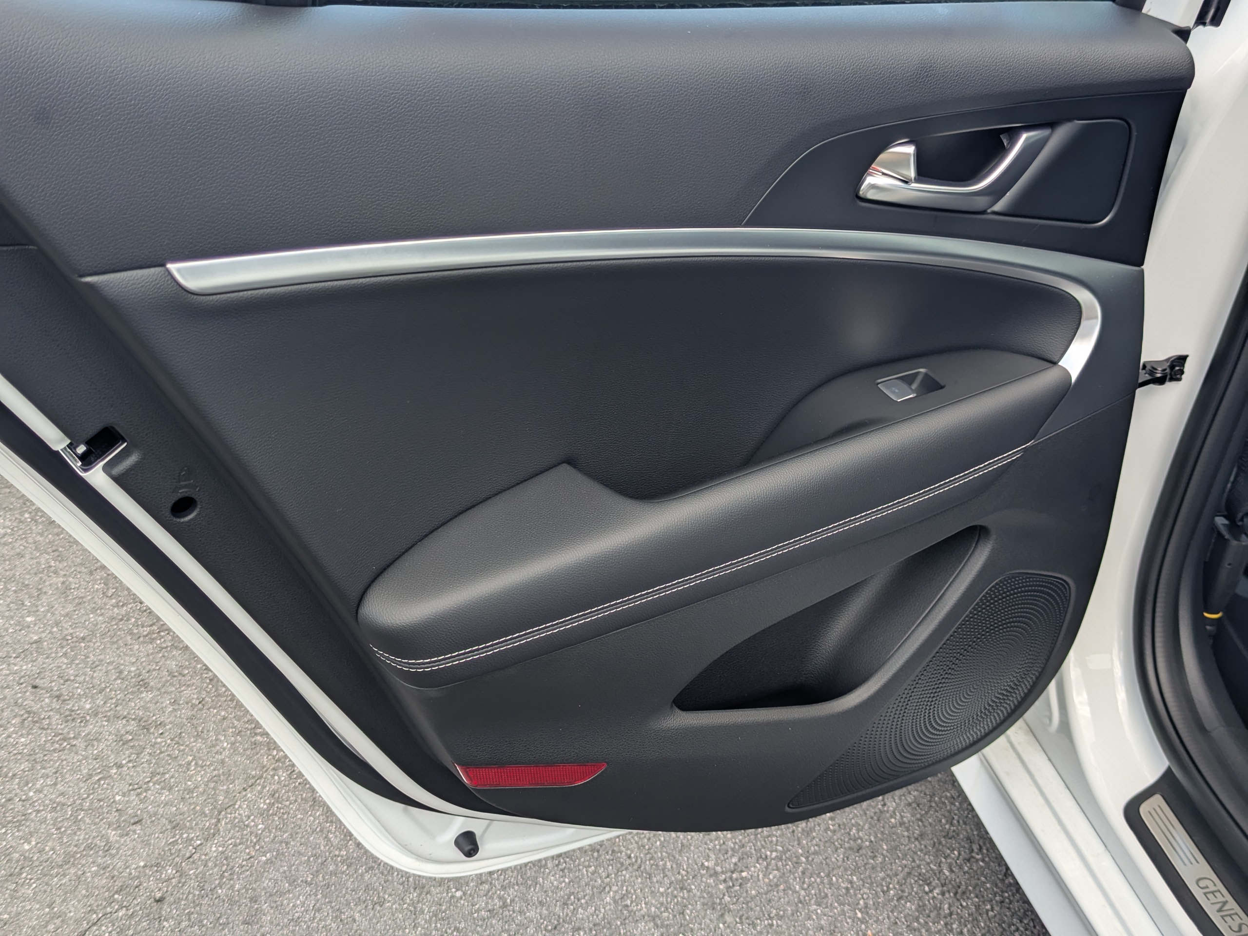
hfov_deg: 39.7
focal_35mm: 48
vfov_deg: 30.3
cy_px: 468
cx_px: 624
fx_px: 1731
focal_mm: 6.81
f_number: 1.85
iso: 37
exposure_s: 1/475
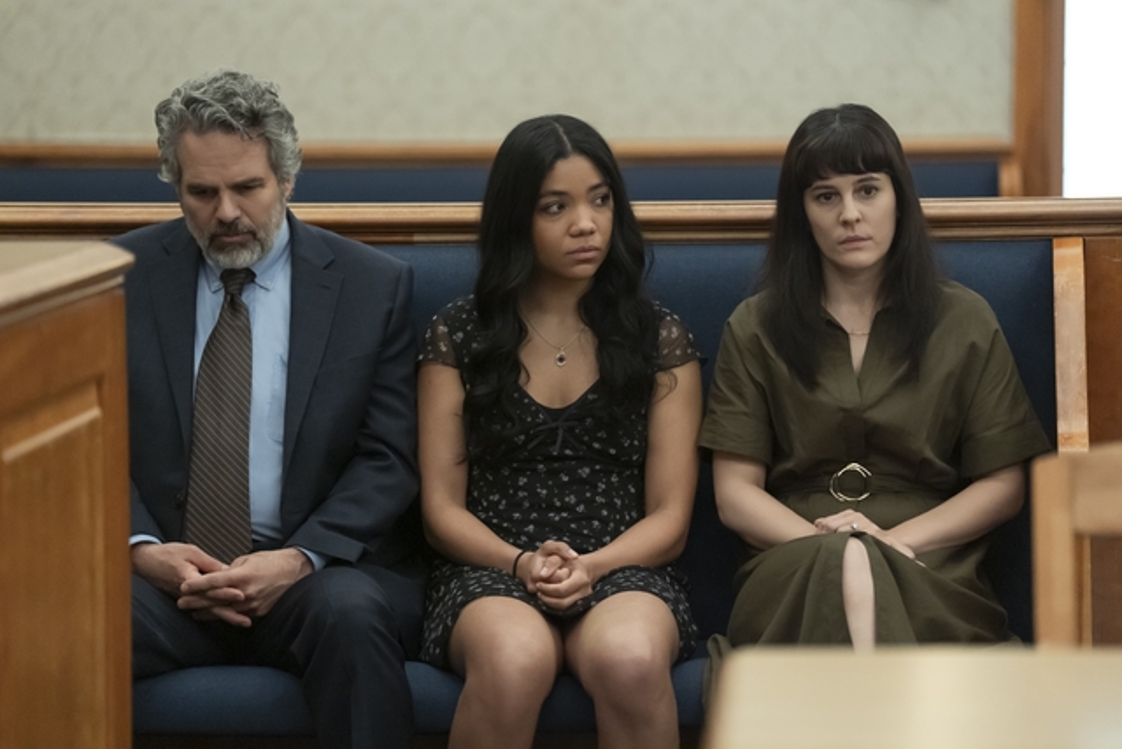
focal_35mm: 155
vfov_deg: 8.9
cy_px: 374
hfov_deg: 13.2
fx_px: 4832
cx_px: 561
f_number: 2.8
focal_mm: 155
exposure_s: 1/200
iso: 6400
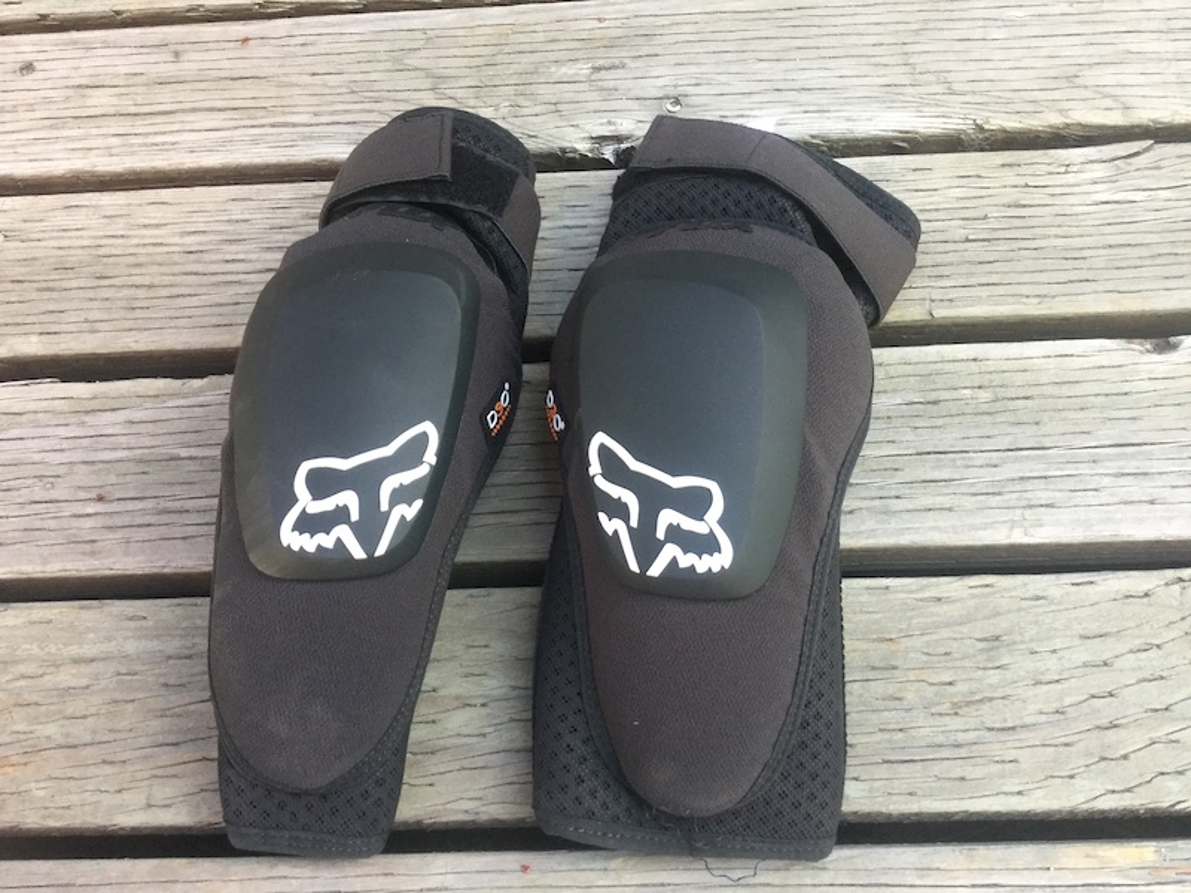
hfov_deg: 58.4
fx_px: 1067
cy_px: 446
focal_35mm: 31
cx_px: 596
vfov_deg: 45.4
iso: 40
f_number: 2.4
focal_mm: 3.3
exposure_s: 1/30
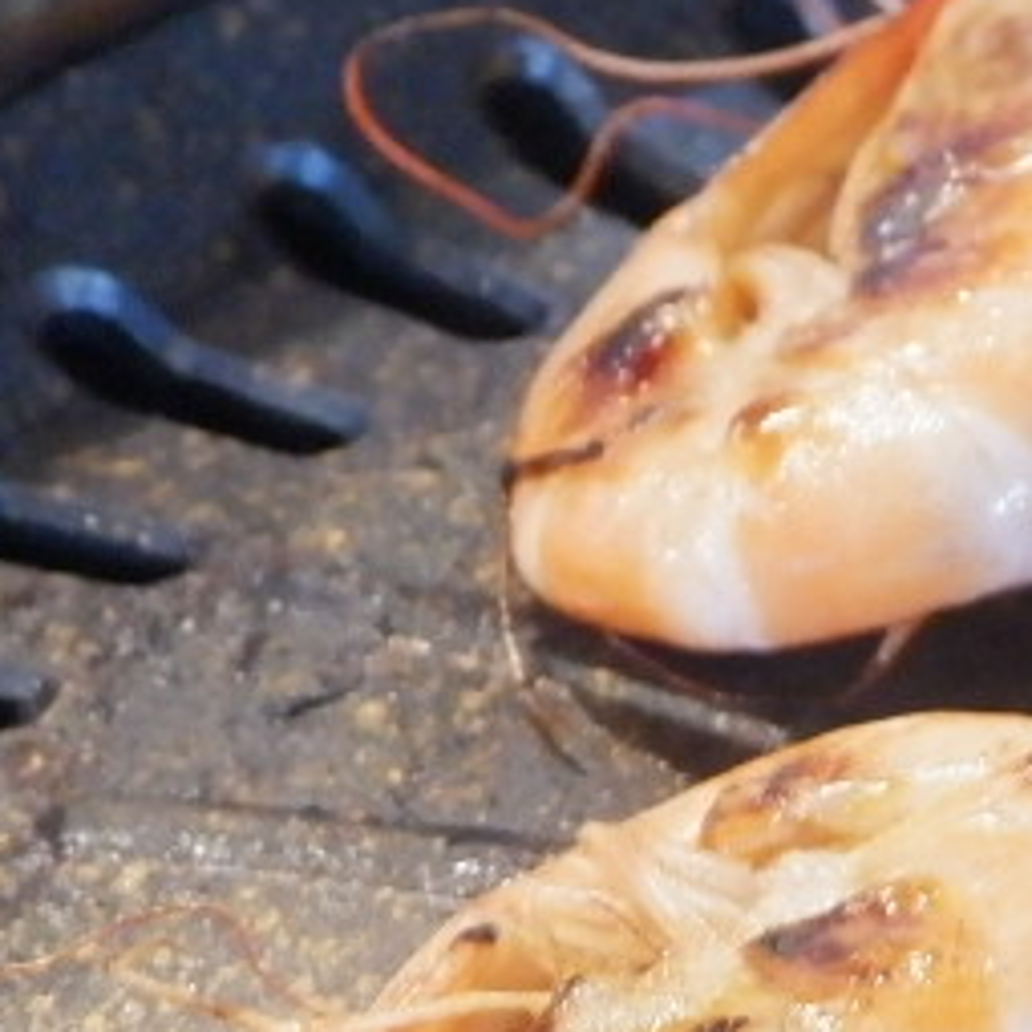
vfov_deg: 6.9
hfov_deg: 6.8
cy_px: 1566
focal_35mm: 249
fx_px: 8399
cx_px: 2011
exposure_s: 1/4
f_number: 4.5
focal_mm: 28.2
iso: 3200
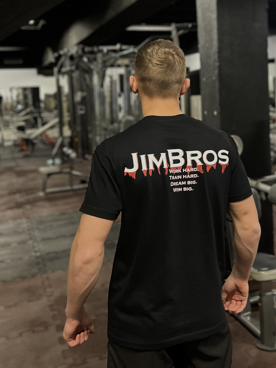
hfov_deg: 53.1
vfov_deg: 67.3
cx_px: 138
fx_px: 276
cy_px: 184
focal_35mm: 26
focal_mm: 5.7
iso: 640
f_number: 1.5
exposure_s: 1/30
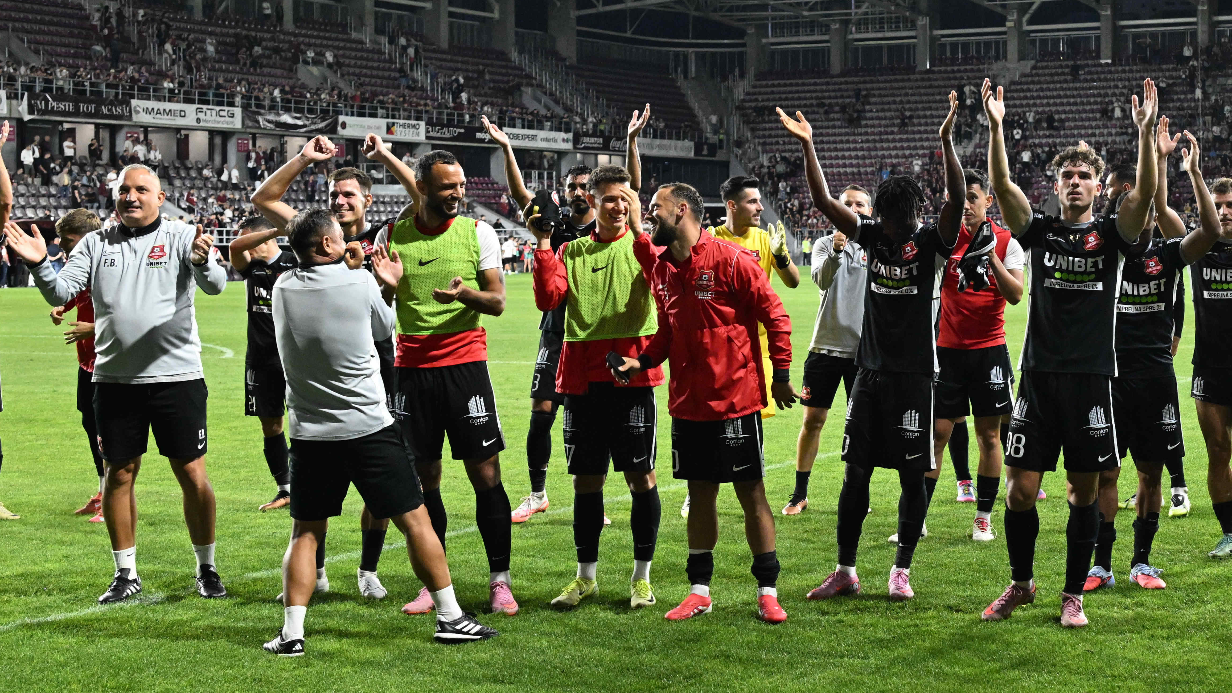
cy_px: 266
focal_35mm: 62
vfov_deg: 19.4
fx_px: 2025
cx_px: 958
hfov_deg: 33.0
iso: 4000
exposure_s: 1/1250
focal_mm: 34
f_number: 4
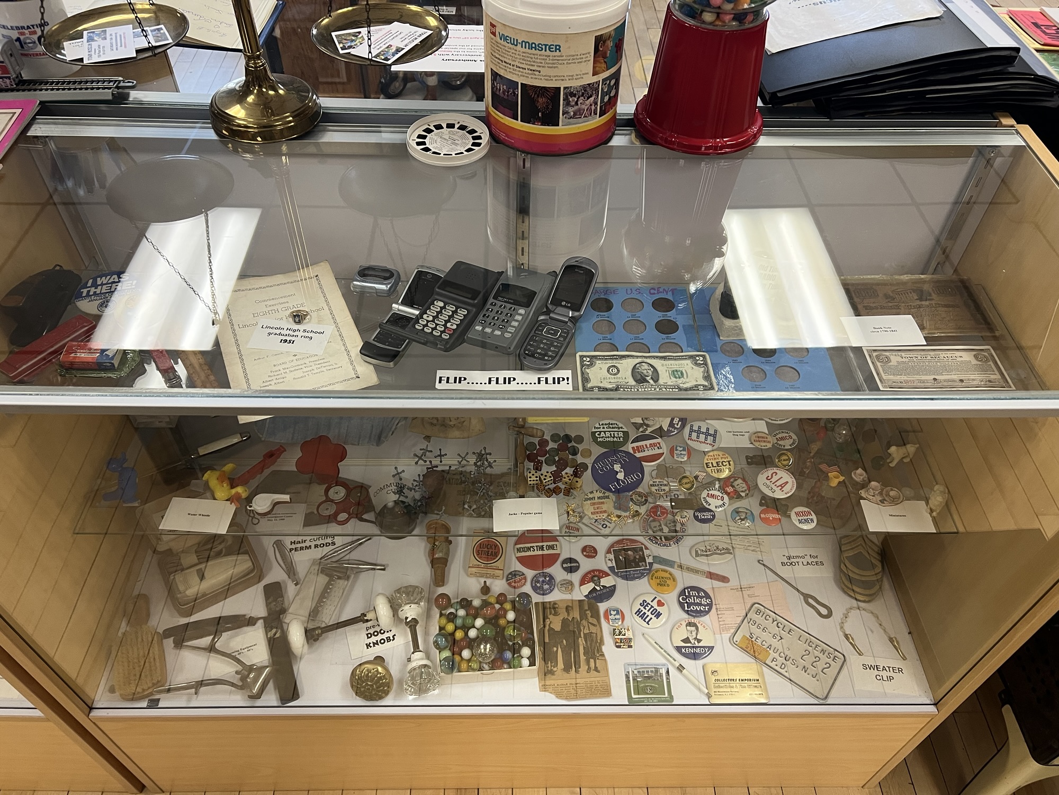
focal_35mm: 26
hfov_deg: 67.3
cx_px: 530
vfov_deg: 53.1
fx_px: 795
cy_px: 398
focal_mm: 5.7
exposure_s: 1/60
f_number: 1.5
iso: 160
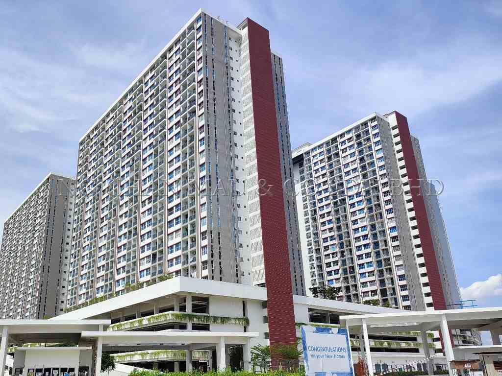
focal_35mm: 24
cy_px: 188
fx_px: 348
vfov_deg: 56.8
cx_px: 251
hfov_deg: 71.6
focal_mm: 5.89
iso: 50
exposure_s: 1/732
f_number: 1.89
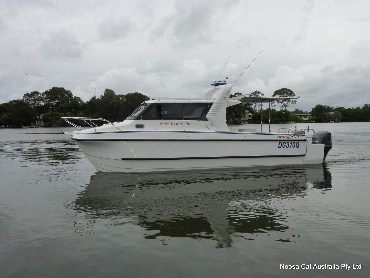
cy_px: 139
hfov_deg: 61.7
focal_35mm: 29
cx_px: 185
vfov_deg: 48.2
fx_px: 310
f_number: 5
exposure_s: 1/500
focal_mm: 4.7
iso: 125
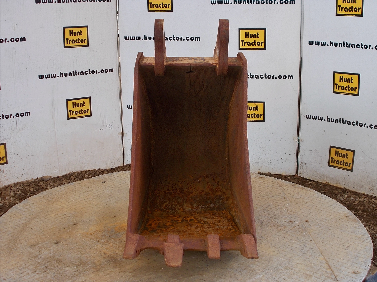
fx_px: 545
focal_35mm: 50
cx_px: 188
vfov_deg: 29.1
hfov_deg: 38.2
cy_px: 141
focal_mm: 9
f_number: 4.5
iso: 80
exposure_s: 1/80
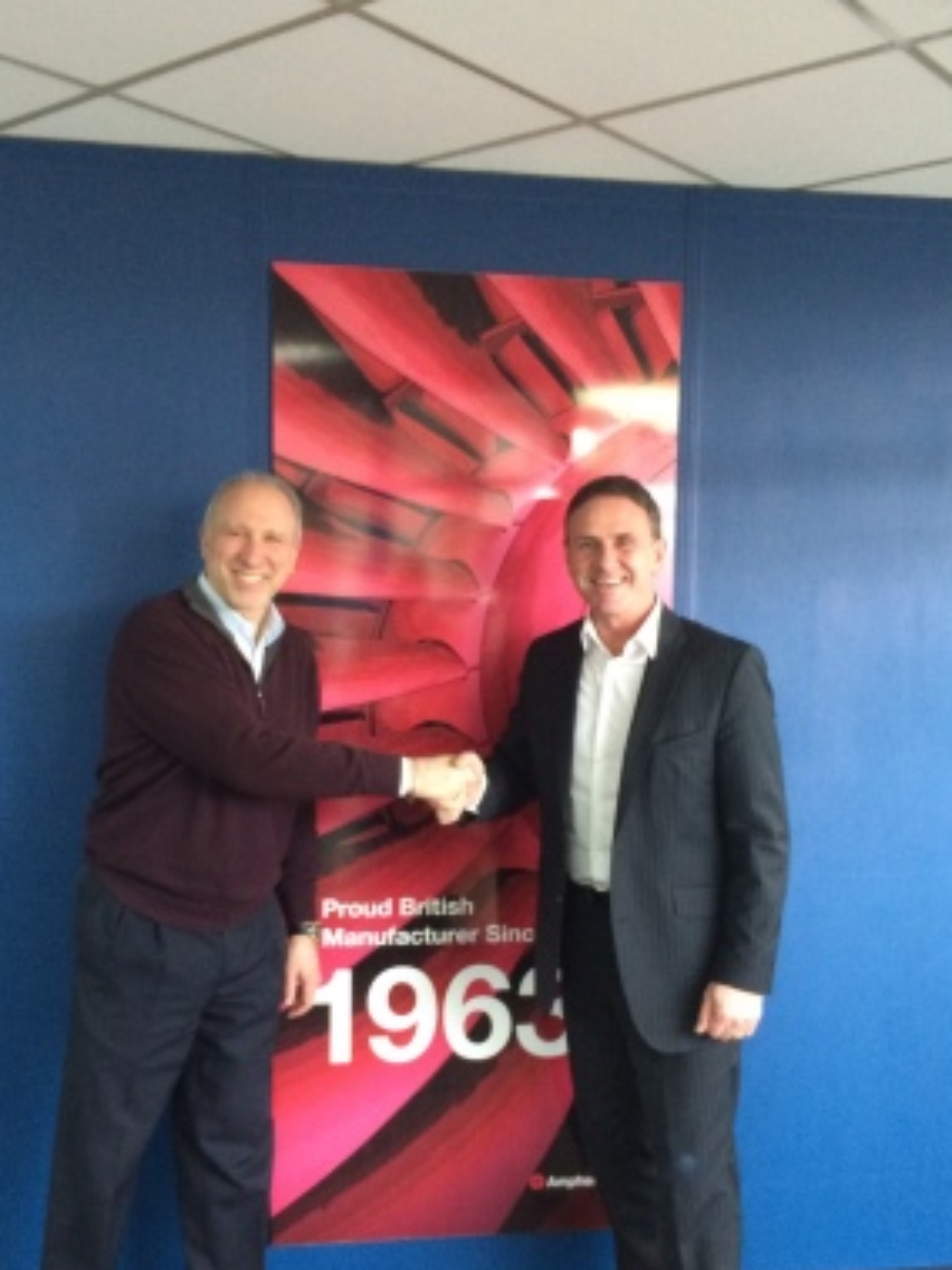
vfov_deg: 48.9
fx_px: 1394
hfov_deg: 37.7
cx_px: 513
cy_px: 720
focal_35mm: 38
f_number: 2.2
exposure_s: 1/20
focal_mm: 4.12
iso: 320
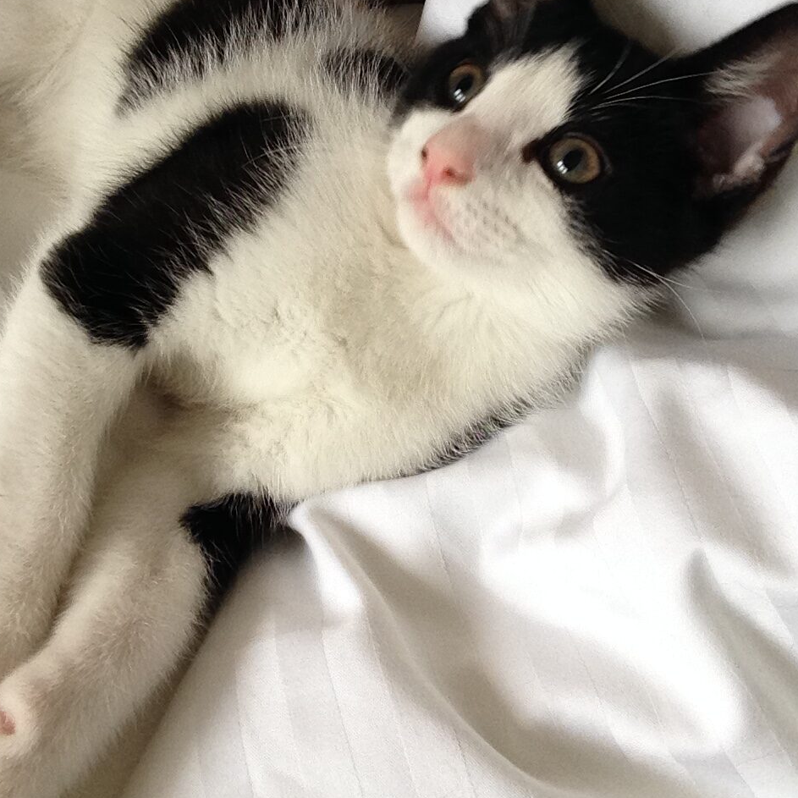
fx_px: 1095
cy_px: 292
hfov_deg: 40.0
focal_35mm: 42
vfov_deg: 39.7
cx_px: 395
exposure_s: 1/30
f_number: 2.4
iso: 64
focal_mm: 2.18
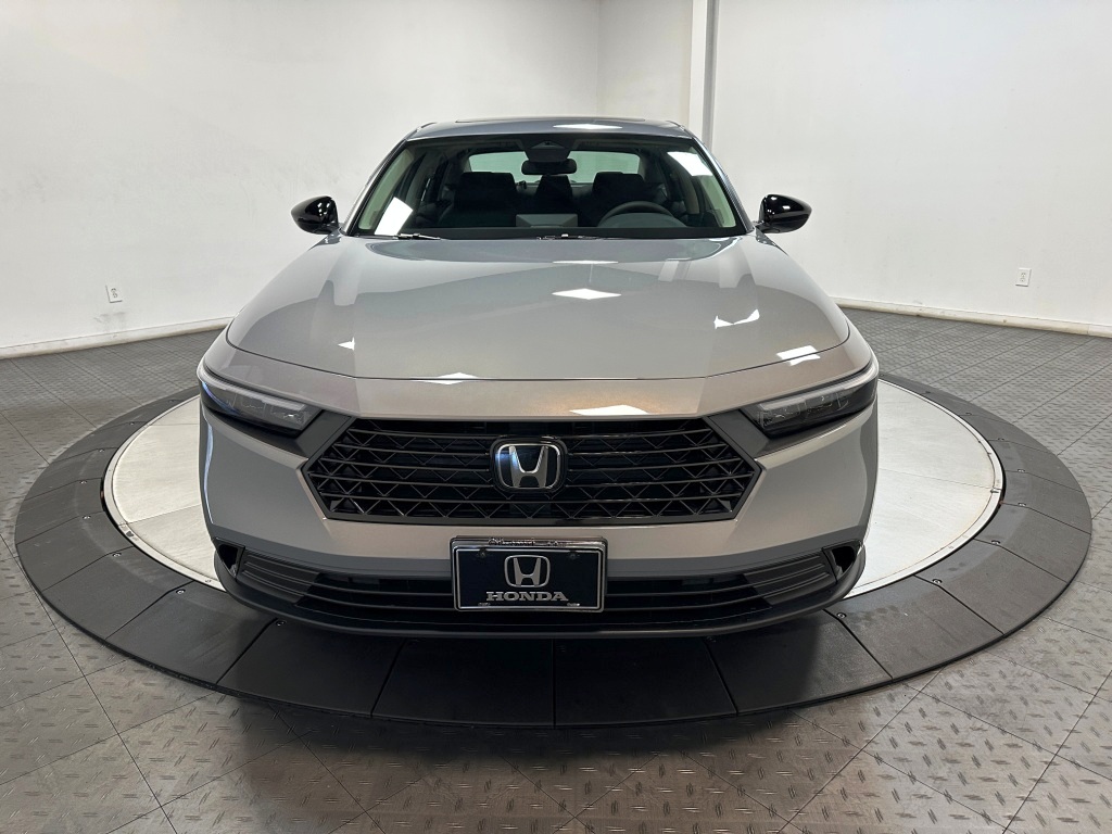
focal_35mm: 24
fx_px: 771
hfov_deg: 71.6
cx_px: 556
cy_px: 417
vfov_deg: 56.8
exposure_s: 1/60
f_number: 1.78
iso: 250
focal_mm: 6.86
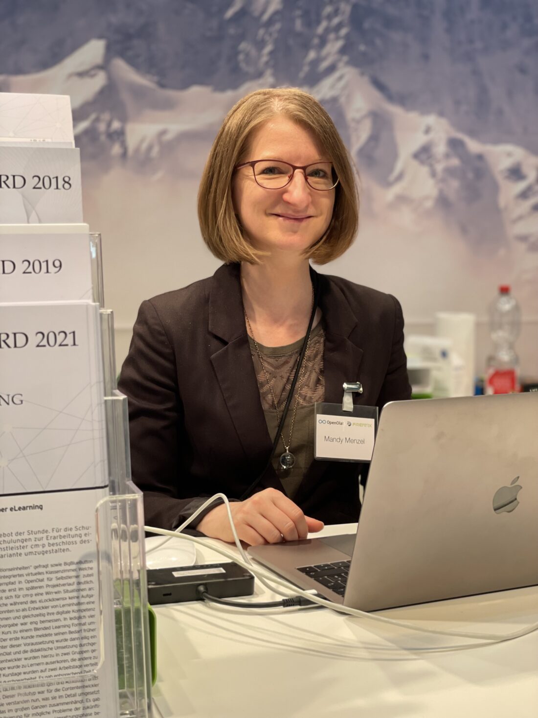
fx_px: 1078
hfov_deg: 28.0
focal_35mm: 52
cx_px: 269
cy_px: 359
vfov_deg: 36.8
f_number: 2
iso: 100
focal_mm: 6
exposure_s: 1/100
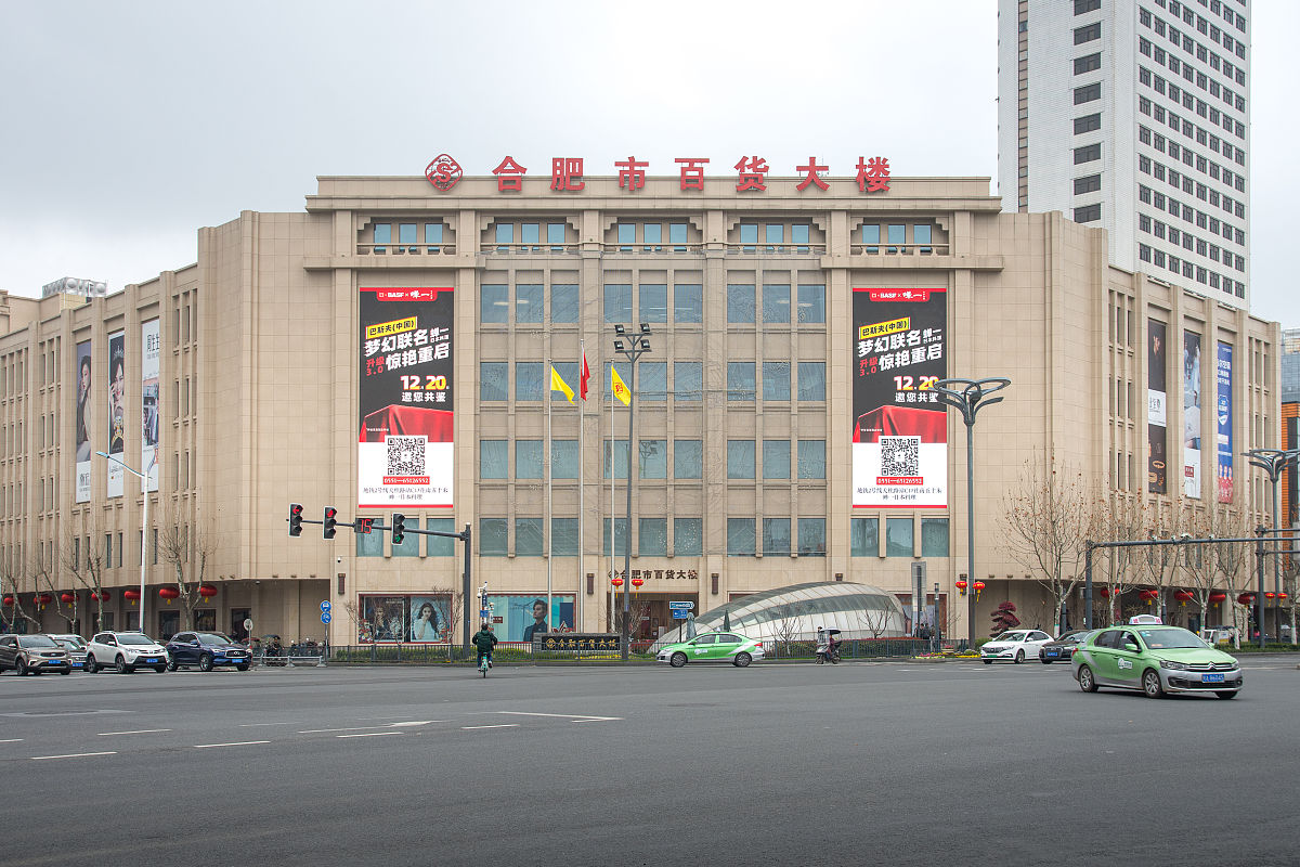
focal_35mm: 39
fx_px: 1408
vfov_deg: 34.2
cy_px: 434
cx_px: 650
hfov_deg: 49.6
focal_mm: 26
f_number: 8
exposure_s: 1/200
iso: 125
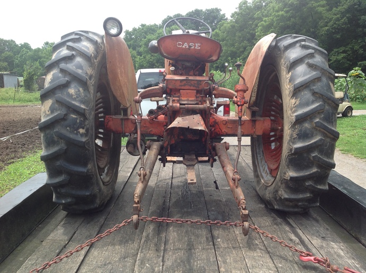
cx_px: 183
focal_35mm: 35
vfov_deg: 40.6
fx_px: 369
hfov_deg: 52.7
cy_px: 136
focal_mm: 4.28
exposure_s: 1/458
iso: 50
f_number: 2.4
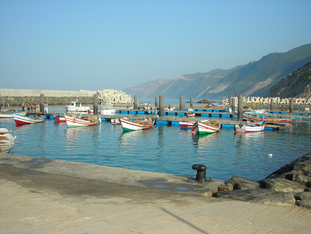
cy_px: 136
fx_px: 404
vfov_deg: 32.1
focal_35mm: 45
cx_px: 148
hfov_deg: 42.1
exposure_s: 1/132
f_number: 6.4
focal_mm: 6.3
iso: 50
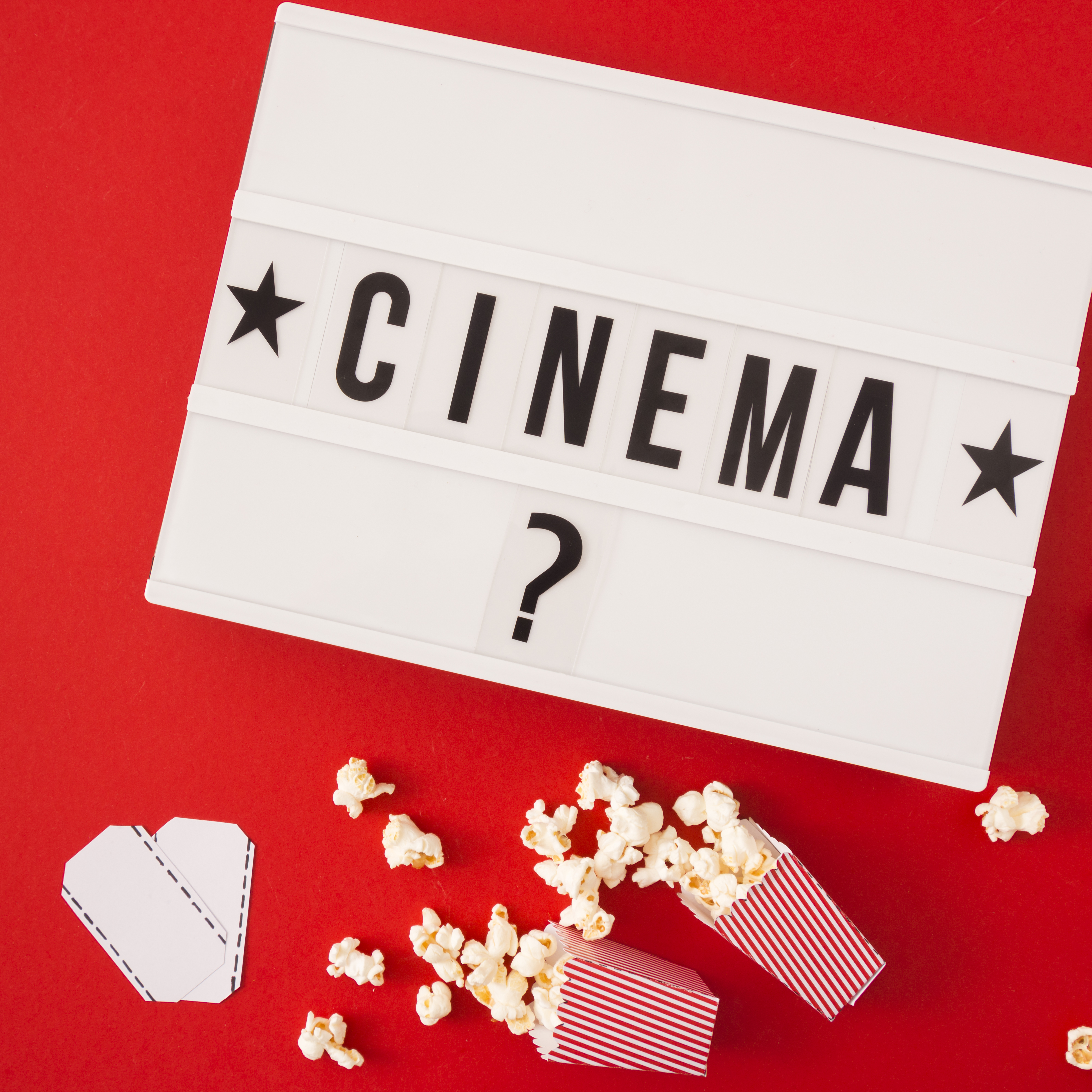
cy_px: 547
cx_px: 366
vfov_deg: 50.2
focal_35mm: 33
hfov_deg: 49.4
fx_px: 1165
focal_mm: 17
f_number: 9
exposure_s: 1/200
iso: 160
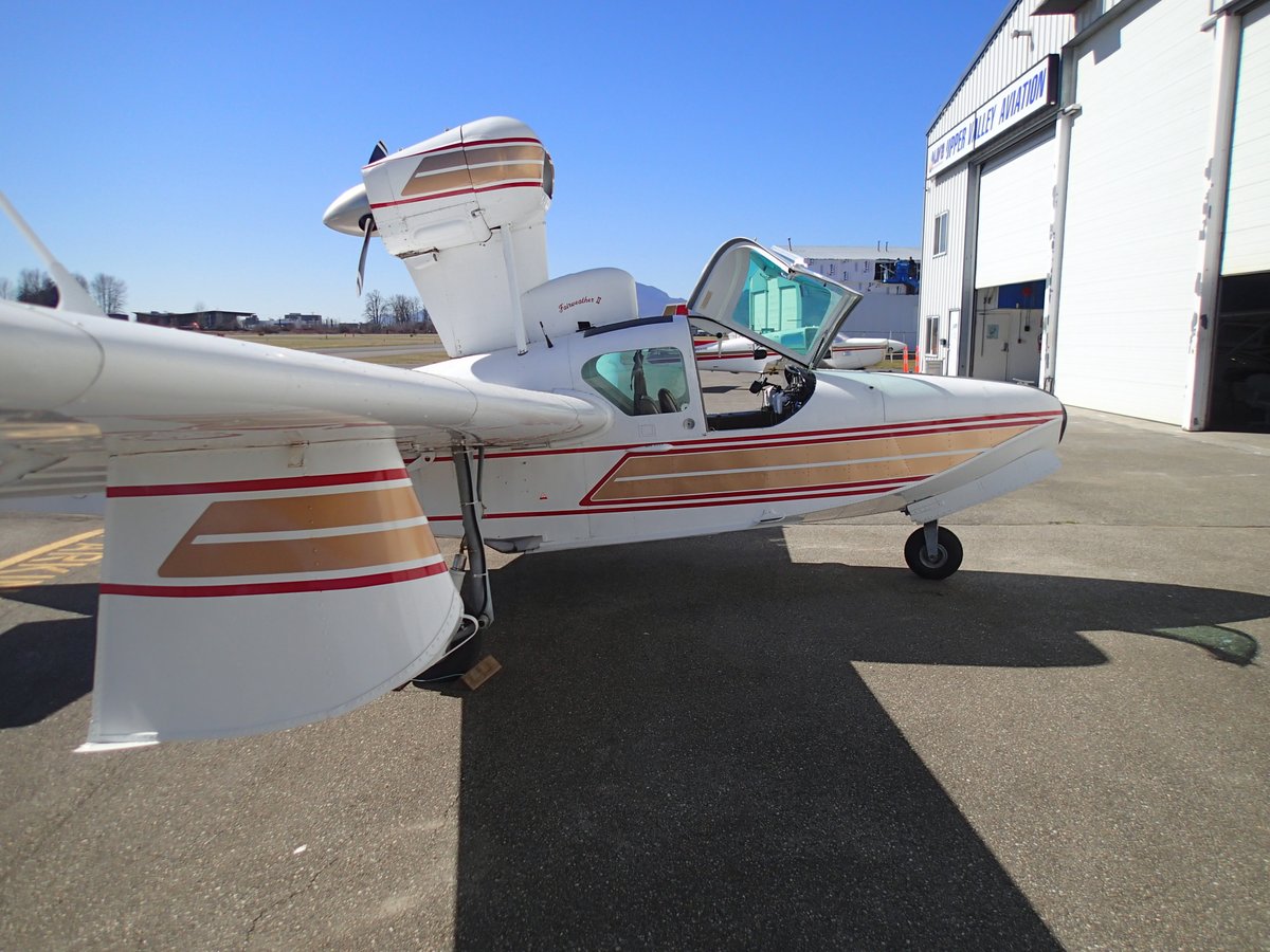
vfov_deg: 54.9
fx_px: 917
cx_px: 635
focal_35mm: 25
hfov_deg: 69.4
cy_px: 476
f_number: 5.6
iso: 100
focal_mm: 4.5
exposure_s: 1/400
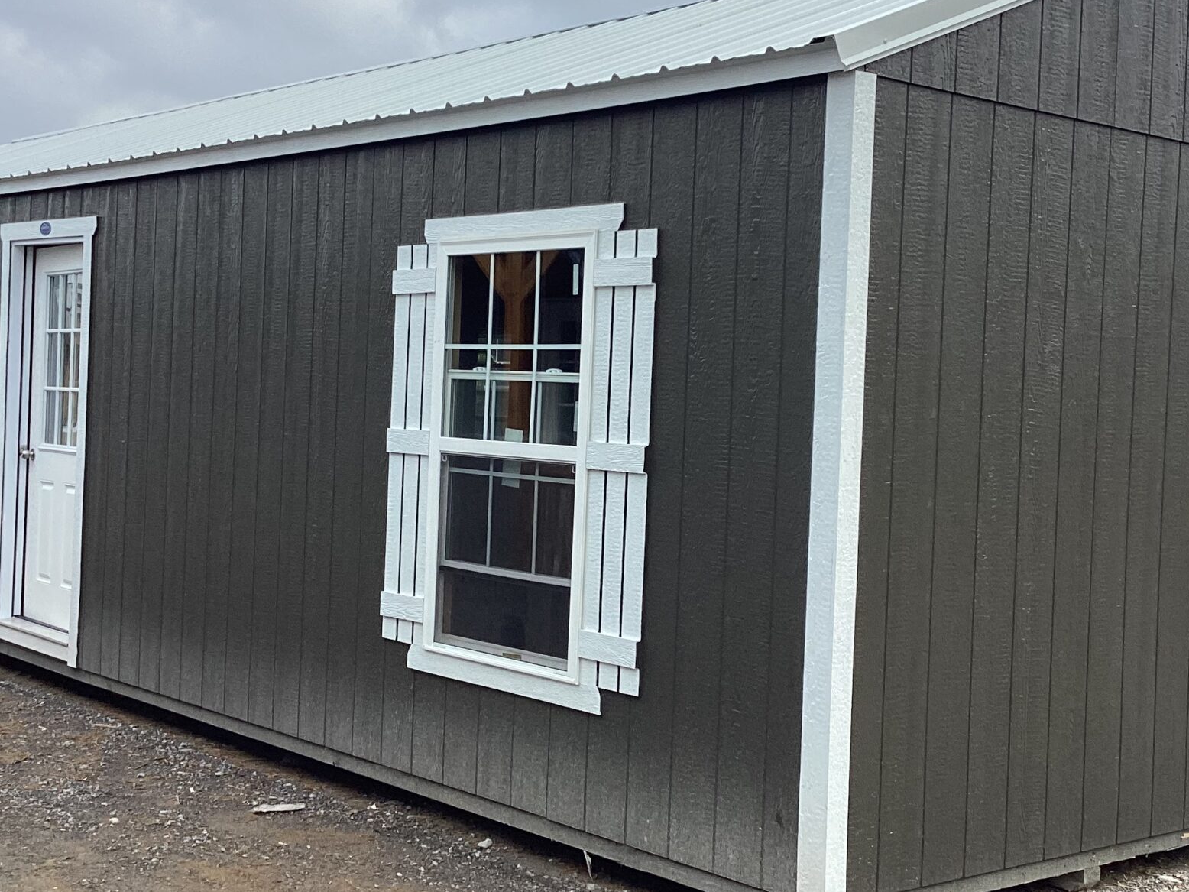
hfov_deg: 37.5
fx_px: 1752
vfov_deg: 28.6
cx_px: 599
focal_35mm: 51
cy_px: 425
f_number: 2.4
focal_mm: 3.3
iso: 25
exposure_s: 1/284
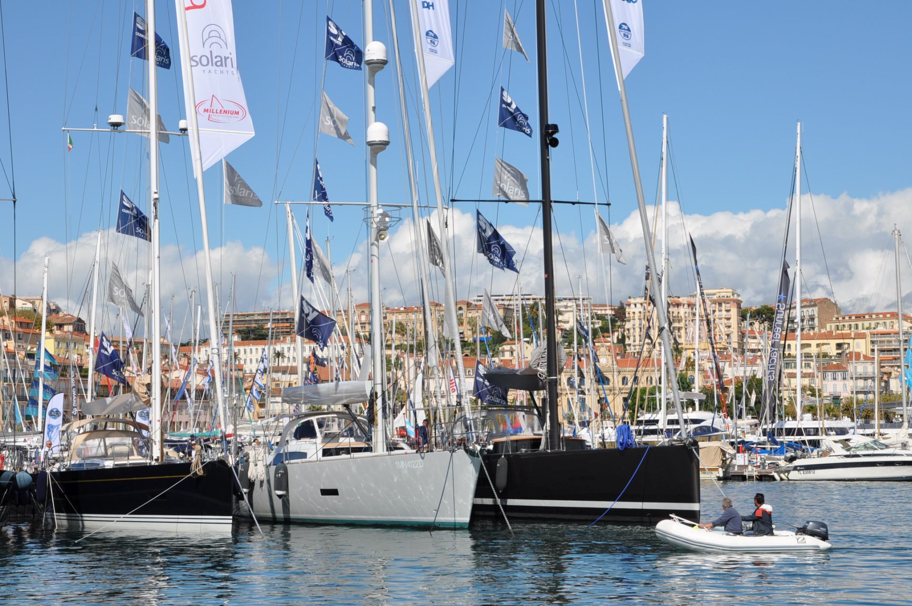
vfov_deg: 18.1
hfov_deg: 27.0
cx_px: 456
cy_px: 303
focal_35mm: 75
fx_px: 1898
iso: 200
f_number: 10
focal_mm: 50
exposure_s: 1/400
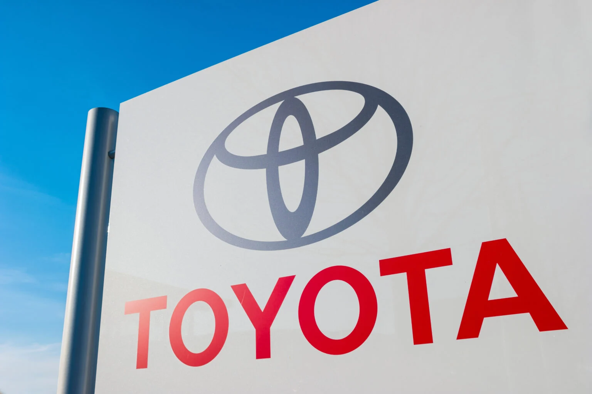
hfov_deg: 57.2
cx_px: 296
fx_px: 543
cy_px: 197
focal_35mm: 33
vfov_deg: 40.0
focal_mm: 22
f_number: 8
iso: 100
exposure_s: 1/320
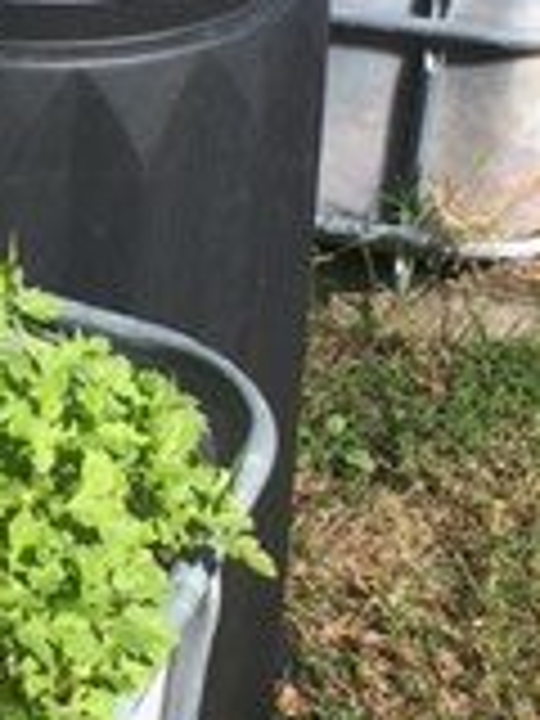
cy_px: 279
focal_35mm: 116
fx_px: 2413
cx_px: -176
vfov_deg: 17.0
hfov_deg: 12.4
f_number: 2.2
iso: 25
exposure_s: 1/1789
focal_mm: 4.15
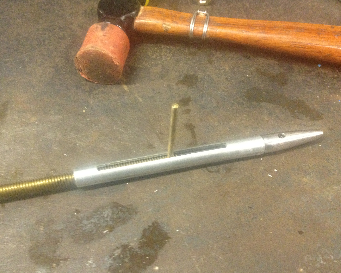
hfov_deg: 49.1
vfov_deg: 40.1
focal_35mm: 37
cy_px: 137
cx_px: 160
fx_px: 373
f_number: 2.4
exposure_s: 1/15
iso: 400
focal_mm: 4.28
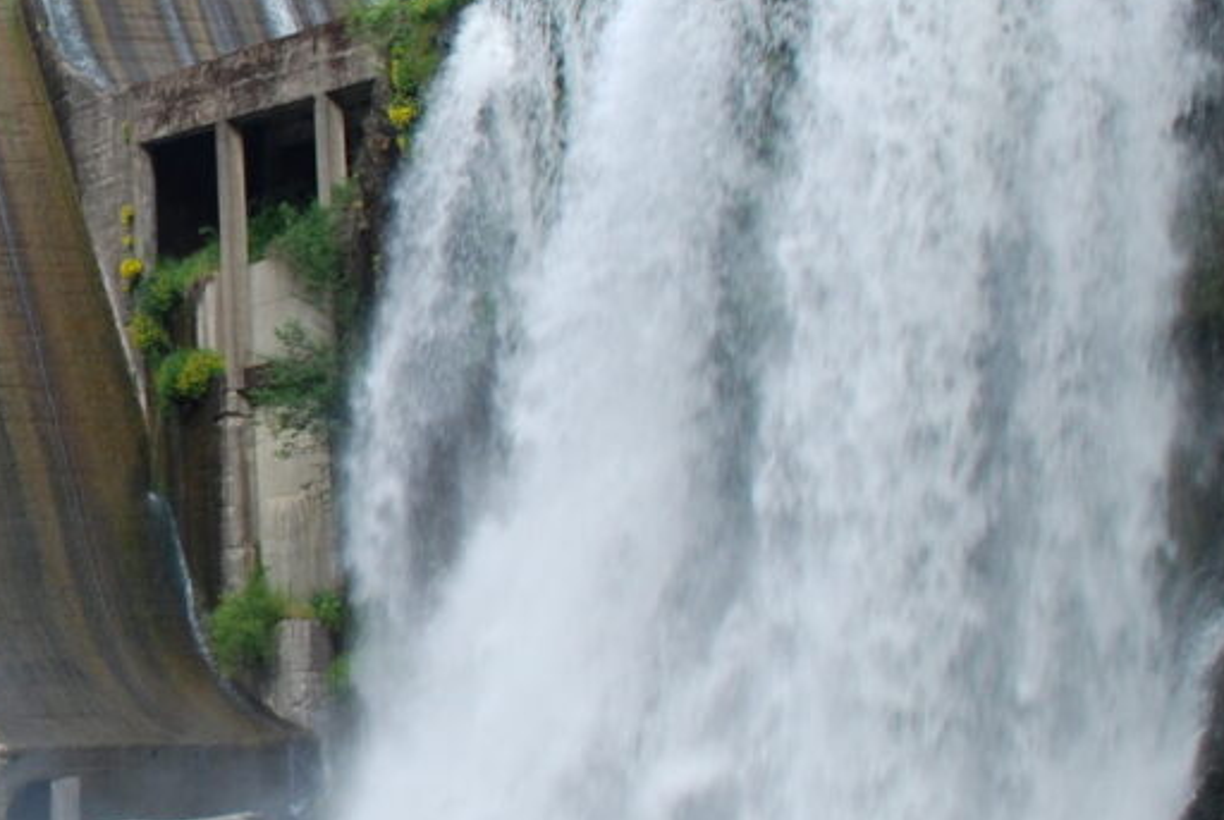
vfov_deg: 16.9
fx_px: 2758
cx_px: -299
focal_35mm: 81
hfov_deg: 22.7
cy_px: 258
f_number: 5
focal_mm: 18
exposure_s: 1/60
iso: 160
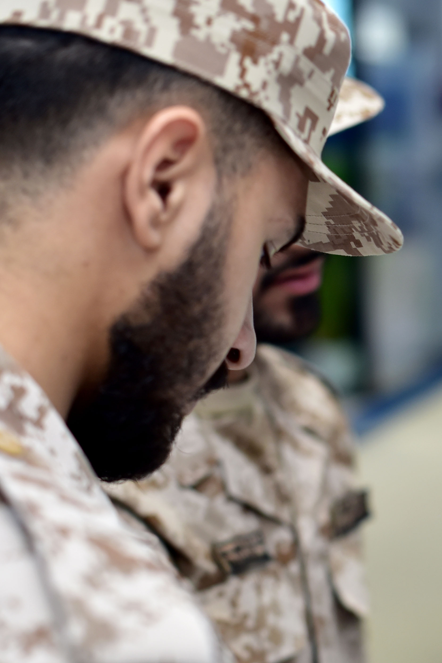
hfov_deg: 12.6
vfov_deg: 18.7
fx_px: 1968
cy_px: 625
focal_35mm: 107
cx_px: 449
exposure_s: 1/200
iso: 640
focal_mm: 50
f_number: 2.8
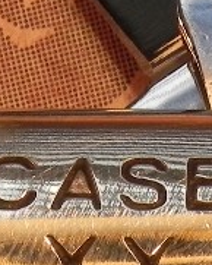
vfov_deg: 3.1
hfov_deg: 2.5
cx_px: 246
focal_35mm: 632
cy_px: 114
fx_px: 4953
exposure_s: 1/271
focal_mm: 20.8
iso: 160
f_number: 6.3
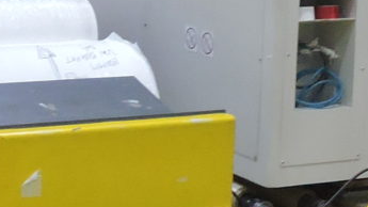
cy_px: -67
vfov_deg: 7.7
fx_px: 1512
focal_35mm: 155
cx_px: 196
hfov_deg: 13.9
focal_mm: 4.3
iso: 400
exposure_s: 1/15
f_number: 3.3
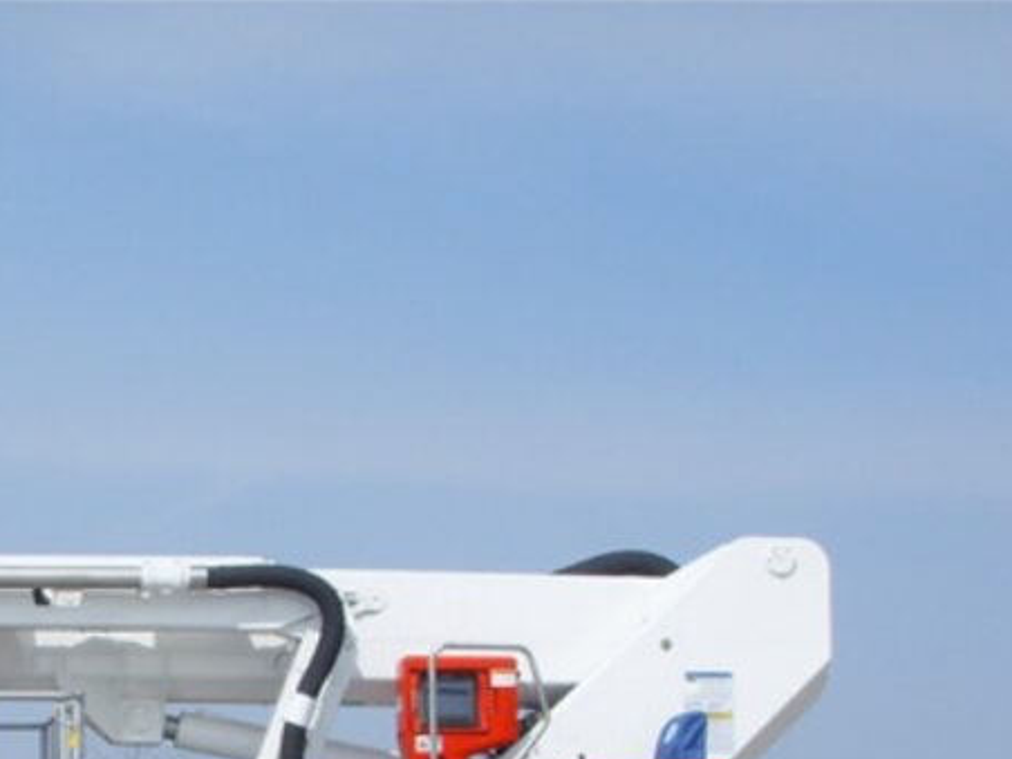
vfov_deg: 15.5
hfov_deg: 20.4
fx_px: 2690
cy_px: 891
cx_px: -79
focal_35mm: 92
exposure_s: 1/500
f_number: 6.3
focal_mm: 6.6
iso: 50
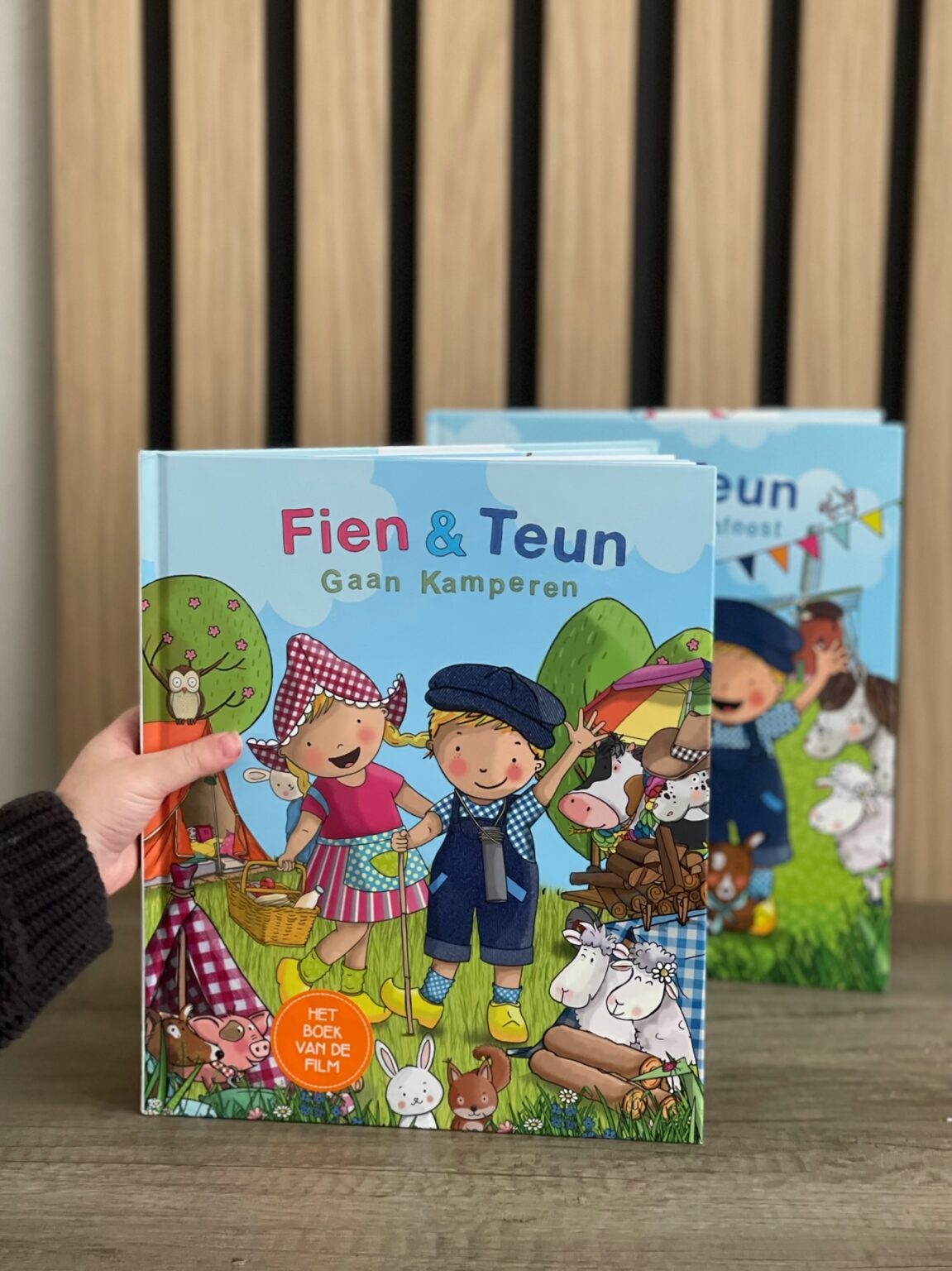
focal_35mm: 64
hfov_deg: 22.9
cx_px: 476
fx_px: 2348
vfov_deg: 30.3
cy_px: 636
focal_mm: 7.5
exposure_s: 1/33
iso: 200
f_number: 2.2
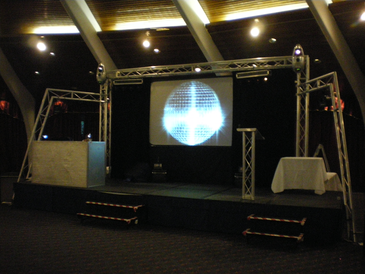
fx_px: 380
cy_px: 137
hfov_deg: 51.4
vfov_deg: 39.7
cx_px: 182
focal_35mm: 36
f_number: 3.1
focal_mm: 6.3
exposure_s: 1/30
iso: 1000
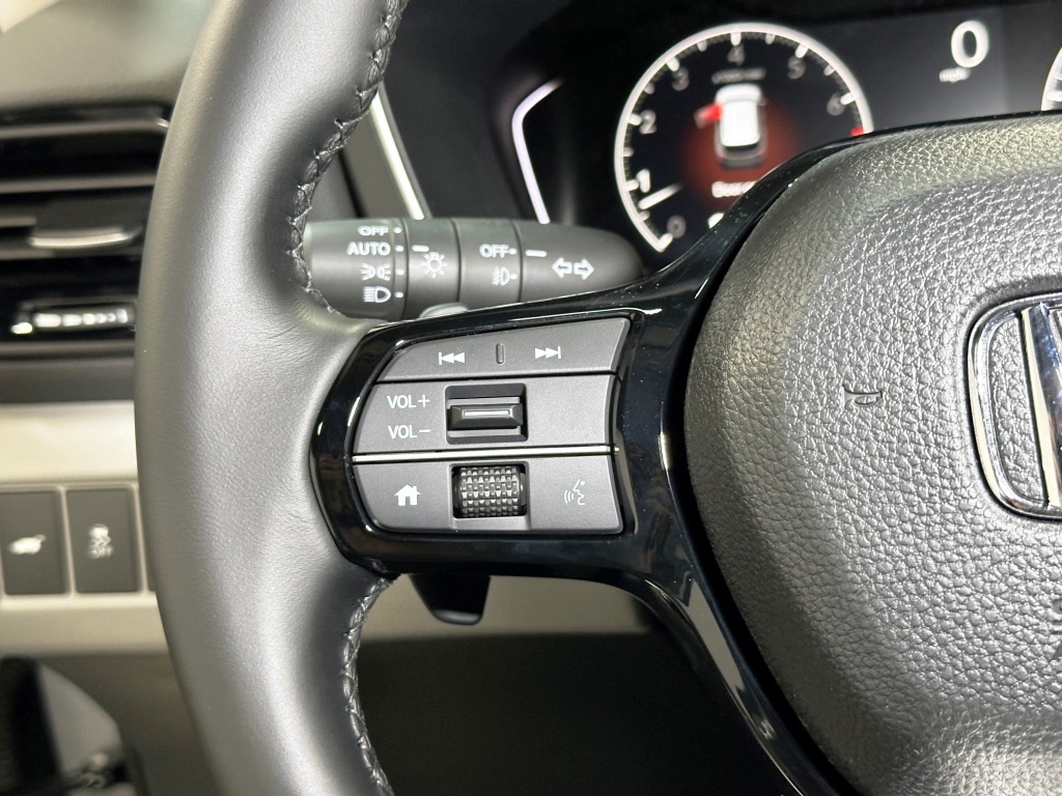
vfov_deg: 30.3
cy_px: 398
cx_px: 531
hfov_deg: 39.7
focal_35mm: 48
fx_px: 1473
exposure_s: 1/30
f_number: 1.78
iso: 500
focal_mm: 6.86
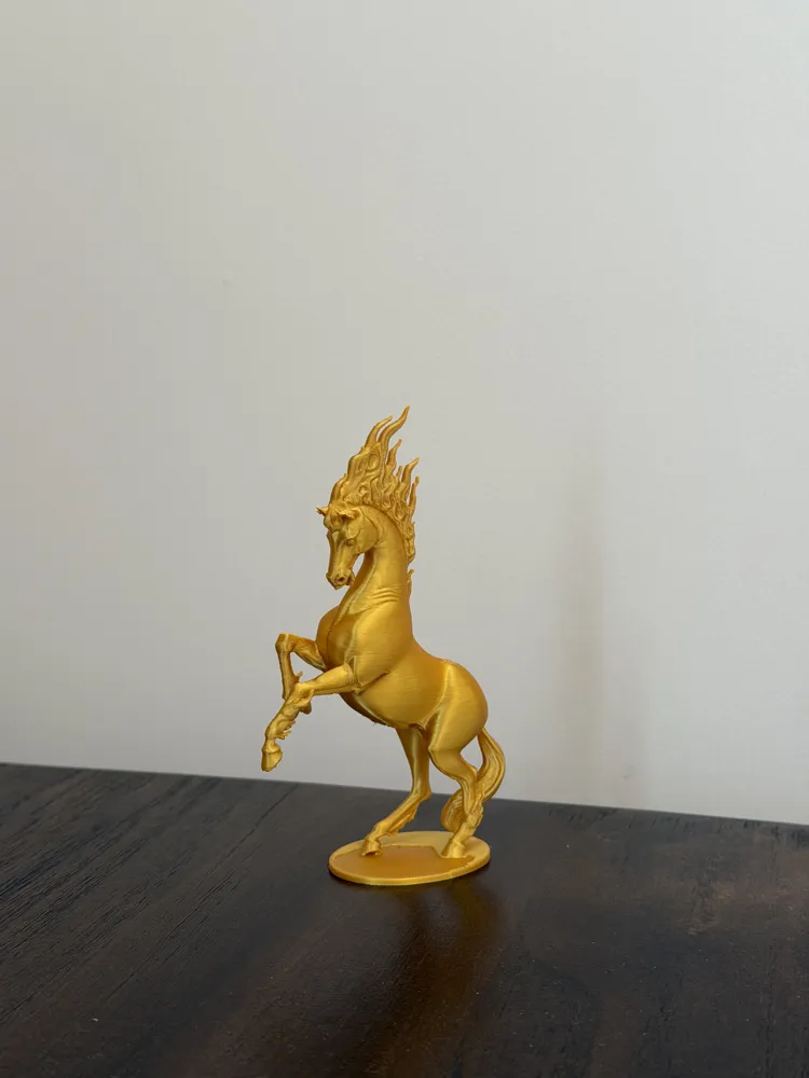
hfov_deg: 30.3
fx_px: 1496
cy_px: 539
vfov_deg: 39.7
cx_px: 404
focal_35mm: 48
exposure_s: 1/118
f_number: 1.78
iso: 80
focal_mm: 6.76
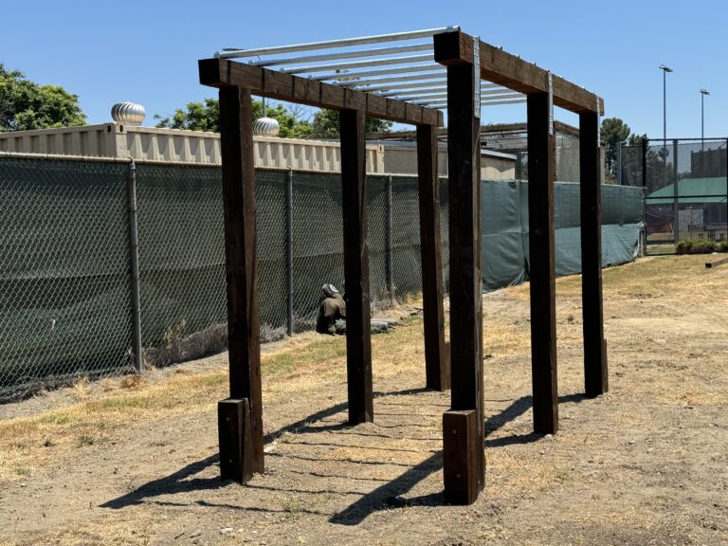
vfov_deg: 30.3
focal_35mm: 48
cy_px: 273
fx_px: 1009
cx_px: 364
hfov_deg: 39.7
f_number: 1.78
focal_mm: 6.76
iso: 64
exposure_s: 1/2959
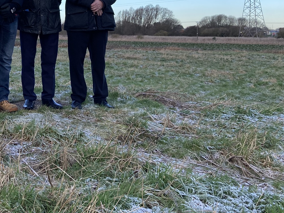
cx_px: 14
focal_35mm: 57
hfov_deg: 31.7
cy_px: 16
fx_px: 468
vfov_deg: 24.8
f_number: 1.8
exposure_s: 1/558
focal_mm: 3.99
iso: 20
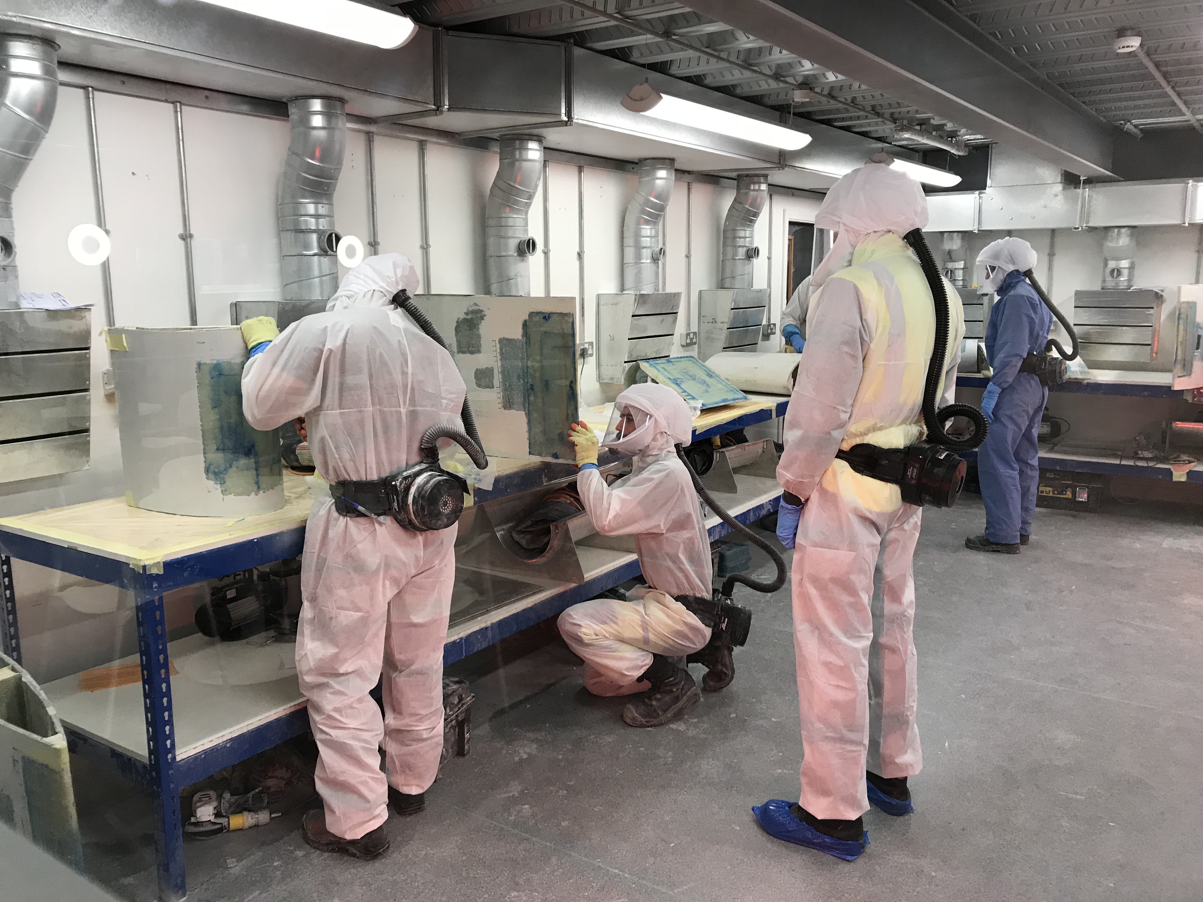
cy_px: 451
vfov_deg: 49.7
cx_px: 602
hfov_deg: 63.4
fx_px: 973
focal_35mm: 28
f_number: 1.8
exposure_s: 1/33
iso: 25
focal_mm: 3.99
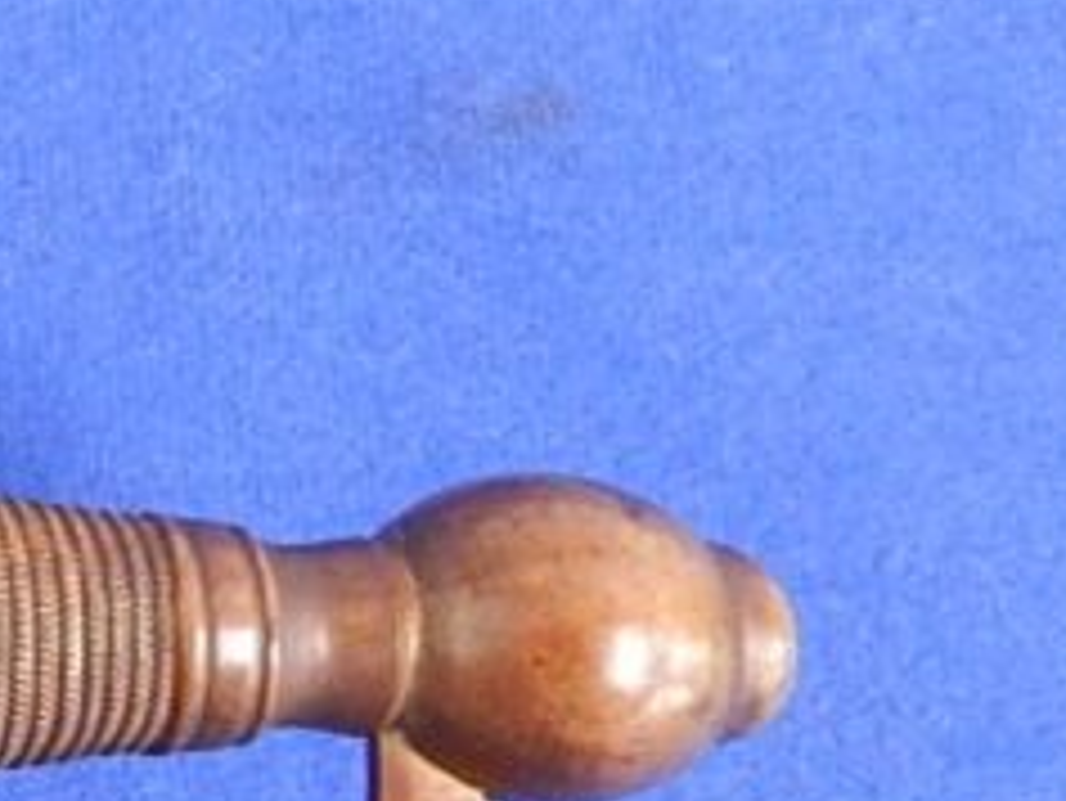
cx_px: -1178
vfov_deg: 15.6
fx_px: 2927
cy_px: 360
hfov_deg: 15.6
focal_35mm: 95
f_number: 3
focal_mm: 4
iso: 400
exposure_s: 1/10
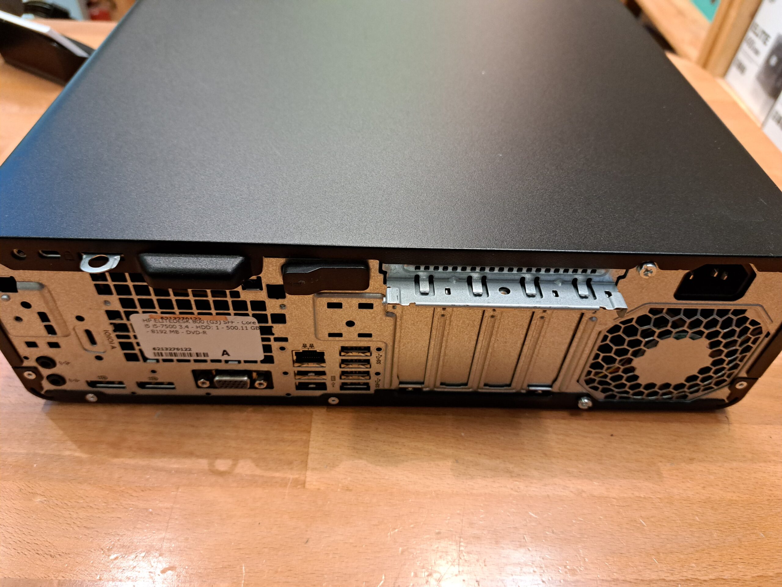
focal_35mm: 24
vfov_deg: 56.8
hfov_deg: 71.6
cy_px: 294
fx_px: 542
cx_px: 391
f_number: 1.8
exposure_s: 1/60
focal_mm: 5.23
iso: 500
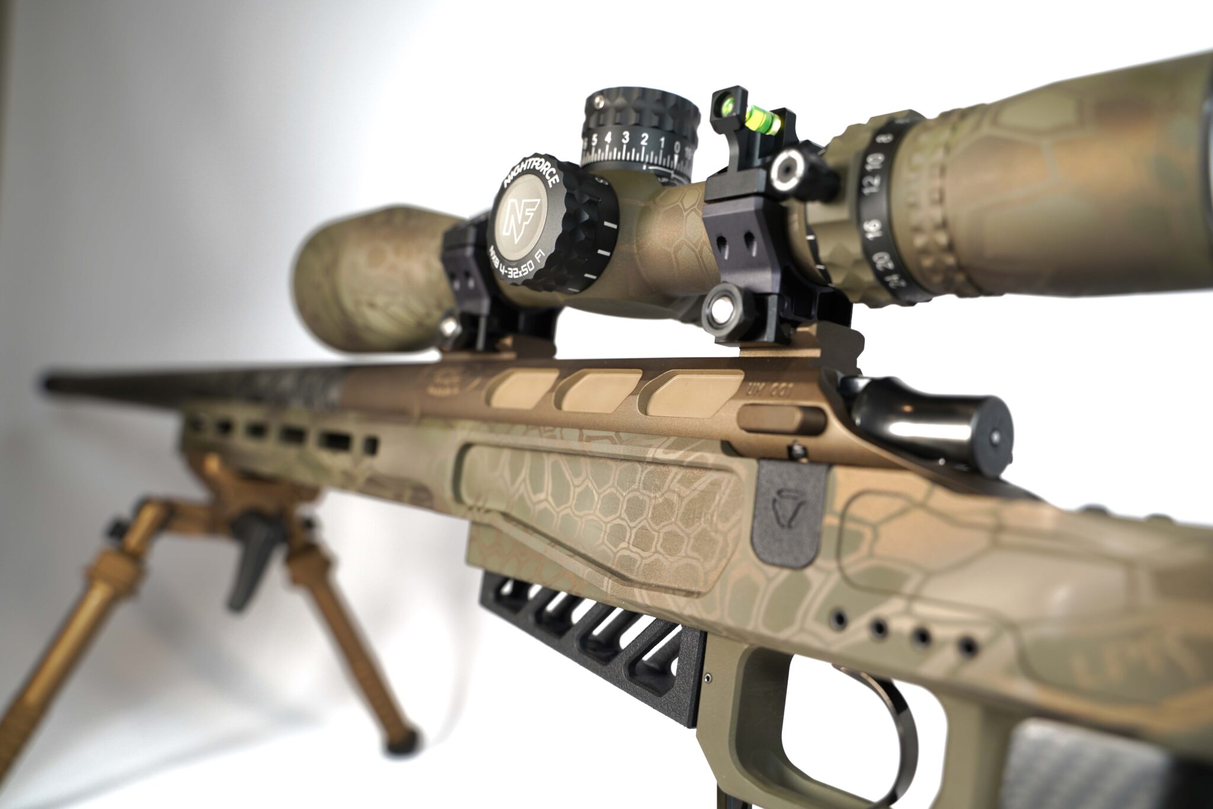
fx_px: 1011
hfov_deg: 61.9
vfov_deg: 43.6
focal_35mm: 30
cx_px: 606
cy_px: 404
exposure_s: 1/60
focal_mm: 30
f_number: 4
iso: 100
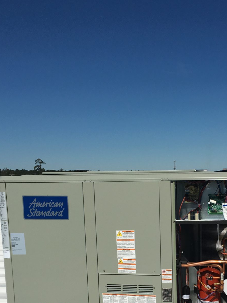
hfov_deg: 28.8
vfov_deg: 36.8
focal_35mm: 50
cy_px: 245
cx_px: 165
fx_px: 437
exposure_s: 1/5917
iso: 25
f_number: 2.2
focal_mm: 4.15
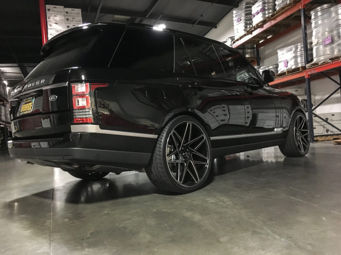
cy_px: 128
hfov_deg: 61.7
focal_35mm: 29
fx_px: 286
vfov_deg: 48.2
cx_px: 170
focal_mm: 4.15
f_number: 2.2
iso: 500
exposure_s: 1/15
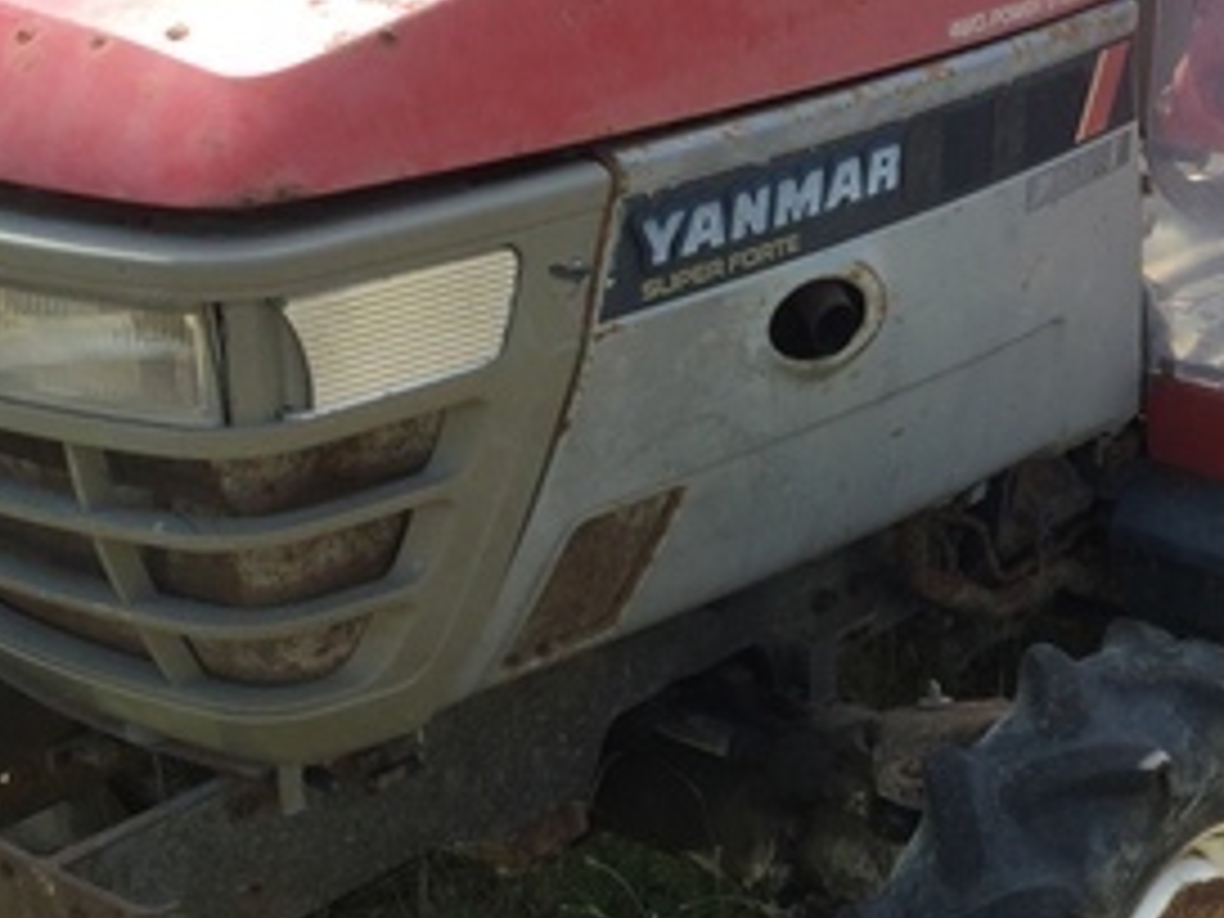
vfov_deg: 20.2
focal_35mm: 73
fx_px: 2581
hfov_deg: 26.2
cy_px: 396
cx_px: 981
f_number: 2.4
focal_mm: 3.3
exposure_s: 1/578
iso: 25
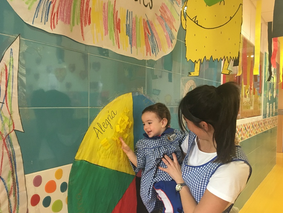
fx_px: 262
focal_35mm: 32
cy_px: 115
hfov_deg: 56.8
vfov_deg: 44.1
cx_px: 137
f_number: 2.2
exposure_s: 1/33
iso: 250
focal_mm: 4.15
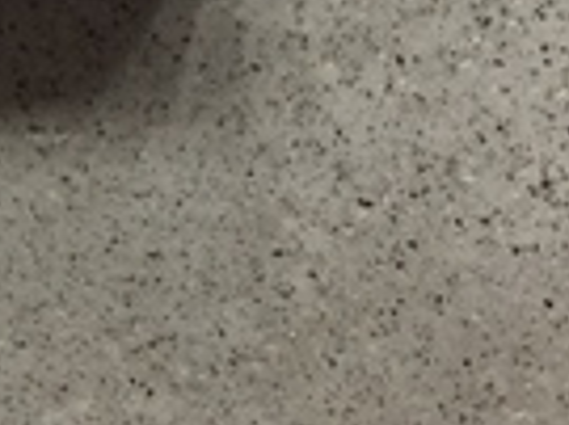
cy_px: -433
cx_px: -337
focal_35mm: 172
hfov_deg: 11.0
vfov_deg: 8.2
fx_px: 2825
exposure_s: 1/15
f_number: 2.2
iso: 80
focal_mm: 4.15
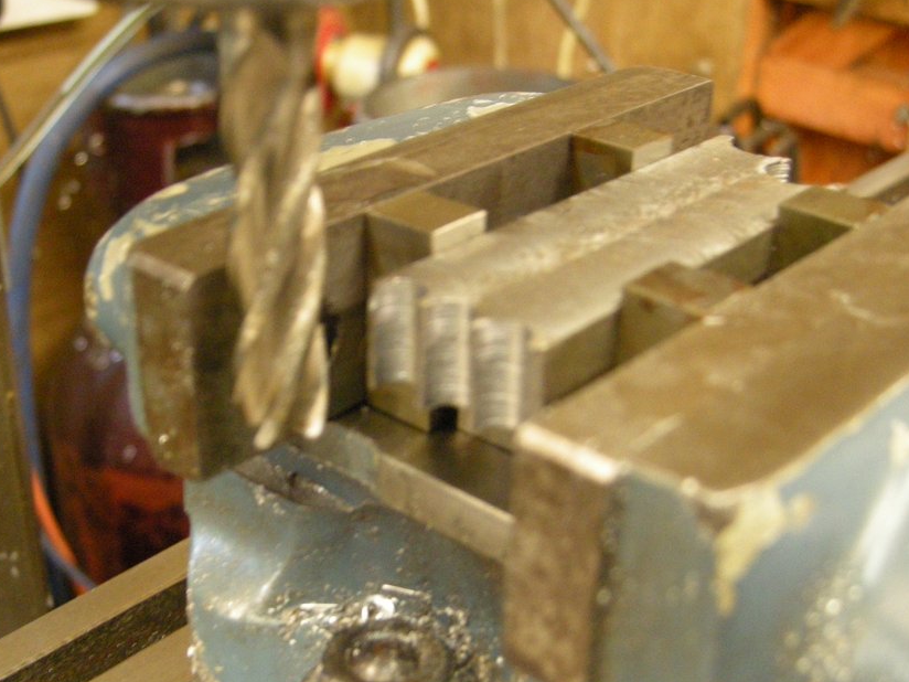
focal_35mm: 51
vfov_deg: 28.3
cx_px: 365
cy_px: 465
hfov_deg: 37.4
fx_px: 1339
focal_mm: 7.5
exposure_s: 1/8
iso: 486
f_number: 2.7
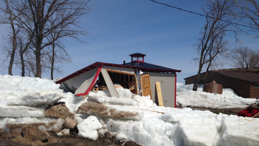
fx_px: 247
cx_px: 130
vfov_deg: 32.6
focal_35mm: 36
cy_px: 97
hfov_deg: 55.3
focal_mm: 4.13
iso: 50
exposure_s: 1/4525
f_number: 2.4
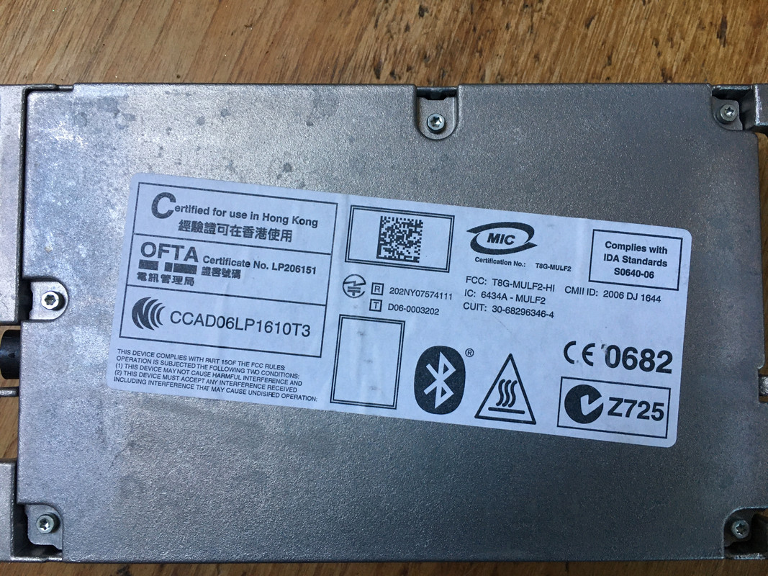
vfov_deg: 48.2
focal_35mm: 29
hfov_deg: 61.7
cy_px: 288
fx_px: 643
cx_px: 384
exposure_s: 1/33
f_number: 2.2
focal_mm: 4.15
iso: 125
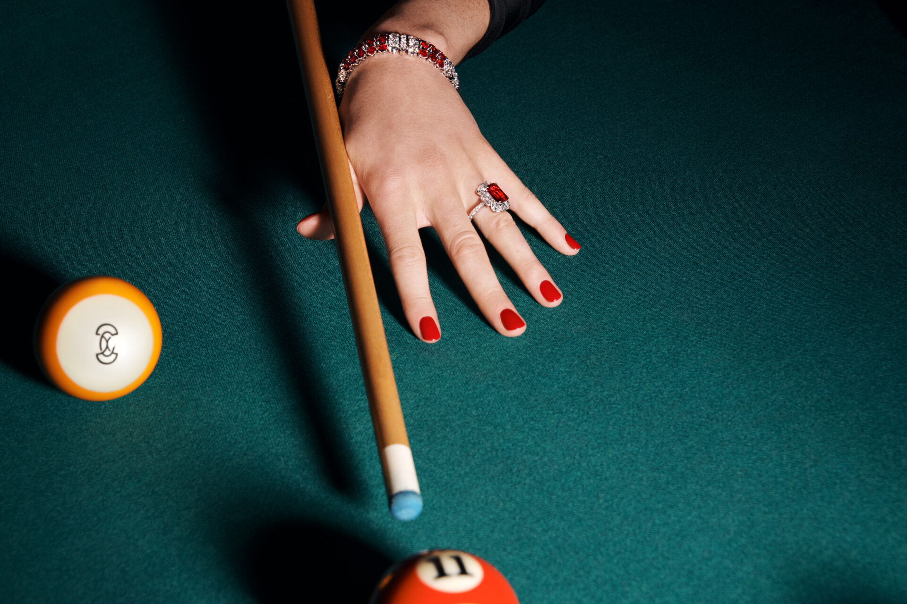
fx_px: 1562
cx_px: 454
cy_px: 302
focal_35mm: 62
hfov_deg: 32.4
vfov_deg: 21.9
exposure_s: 1/250
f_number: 11
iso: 200
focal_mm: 62
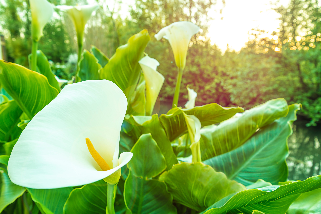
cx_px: 160
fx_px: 303
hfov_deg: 55.8
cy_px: 107
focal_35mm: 34
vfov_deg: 38.9
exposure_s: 1/4
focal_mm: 34
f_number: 8
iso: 100
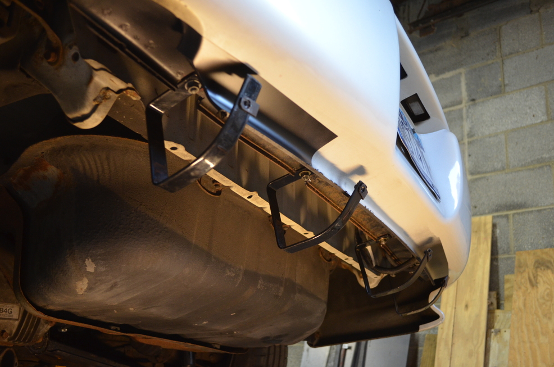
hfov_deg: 53.2
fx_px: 553
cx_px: 277
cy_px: 184
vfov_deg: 36.7
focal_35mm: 36
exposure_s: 1/30
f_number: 4
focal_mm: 24
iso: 900
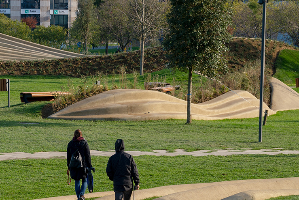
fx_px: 1911
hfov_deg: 8.9
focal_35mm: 230
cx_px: 73
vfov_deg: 5.9
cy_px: 250
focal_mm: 85
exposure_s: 1/250
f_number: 8
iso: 200
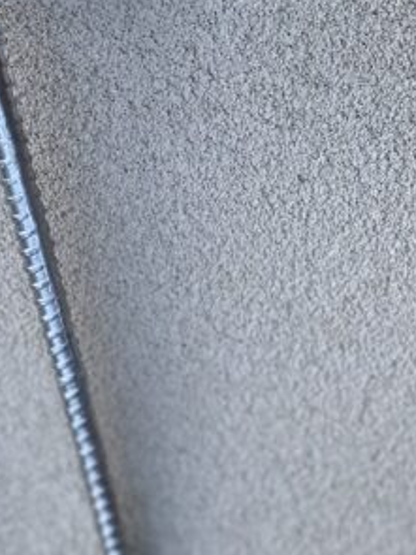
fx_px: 1507
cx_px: 81
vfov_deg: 20.9
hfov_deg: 15.6
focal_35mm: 94
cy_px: 244
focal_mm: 6
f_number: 2
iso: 50
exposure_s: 1/122
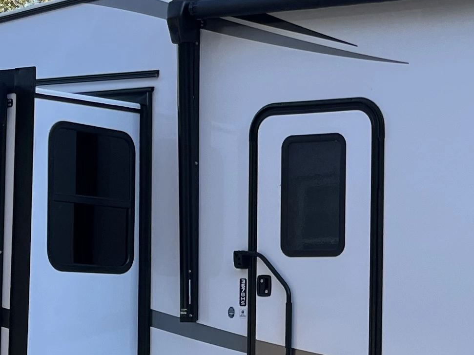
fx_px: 1479
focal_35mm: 108
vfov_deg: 13.5
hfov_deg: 17.9
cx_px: 445
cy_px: 352
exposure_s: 1/409
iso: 50
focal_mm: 5.1
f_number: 1.6
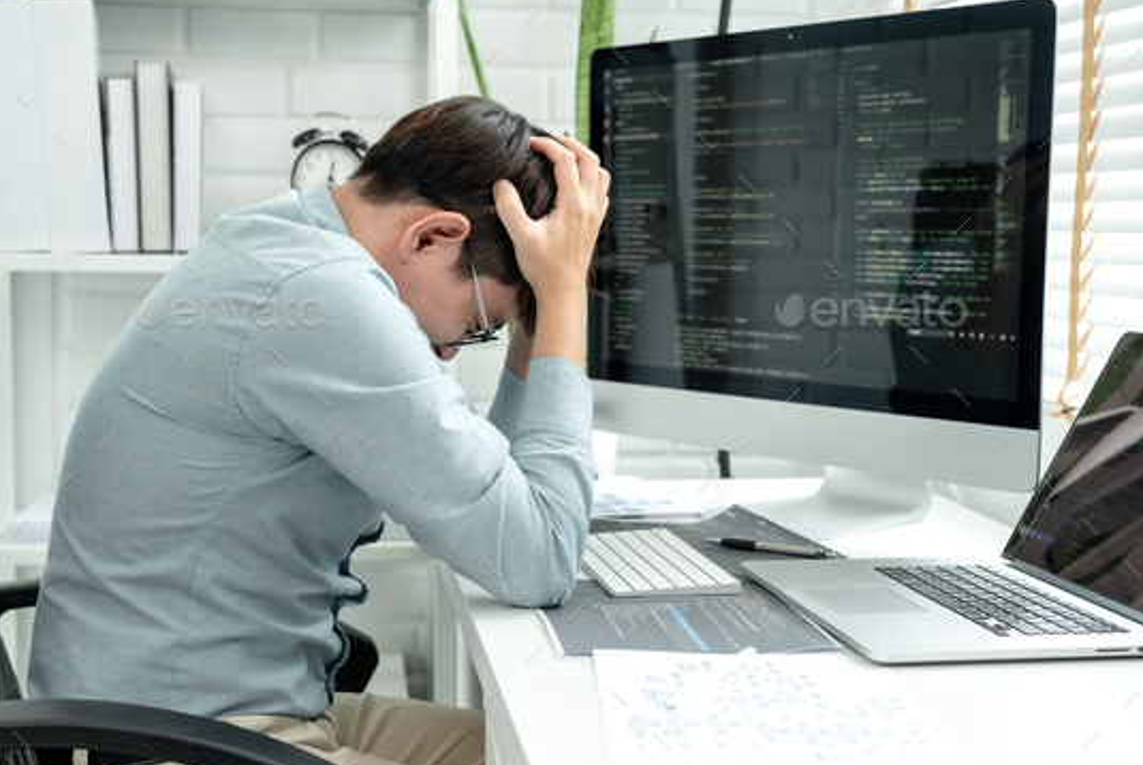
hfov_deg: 36.8
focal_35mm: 54
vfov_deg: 25.1
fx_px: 1716
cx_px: 545
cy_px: 412
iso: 320
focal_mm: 49
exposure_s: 1/100
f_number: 4
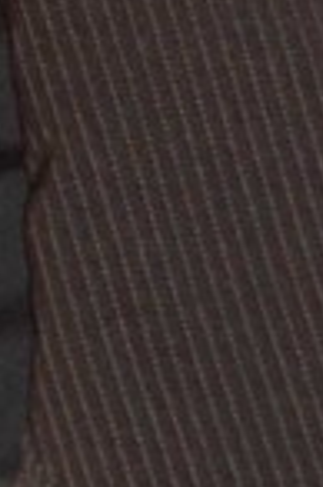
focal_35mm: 1222
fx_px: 16484
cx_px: -446
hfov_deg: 1.1
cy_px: -812
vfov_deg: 1.7
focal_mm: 116
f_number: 9
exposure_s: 1/180
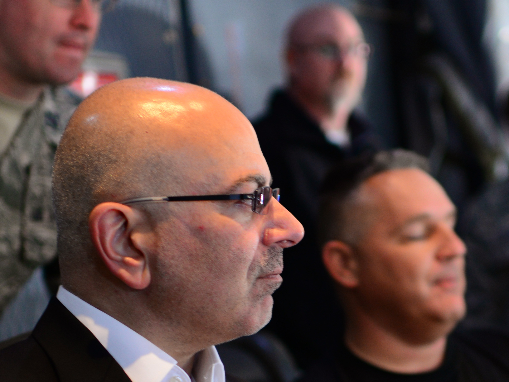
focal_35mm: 83
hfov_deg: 23.5
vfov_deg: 17.5
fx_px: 1220
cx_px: 321
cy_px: 359
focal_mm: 35
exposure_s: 1/40
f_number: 1.8
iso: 800
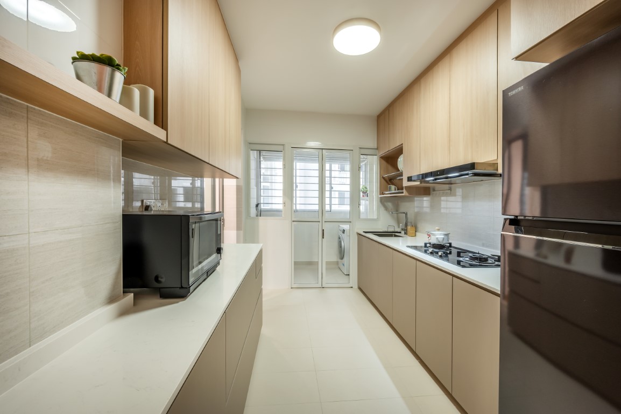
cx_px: 310
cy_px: 207
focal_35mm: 14
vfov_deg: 81.1
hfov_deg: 104.3
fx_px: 241
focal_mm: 14
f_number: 11
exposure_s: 1
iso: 50
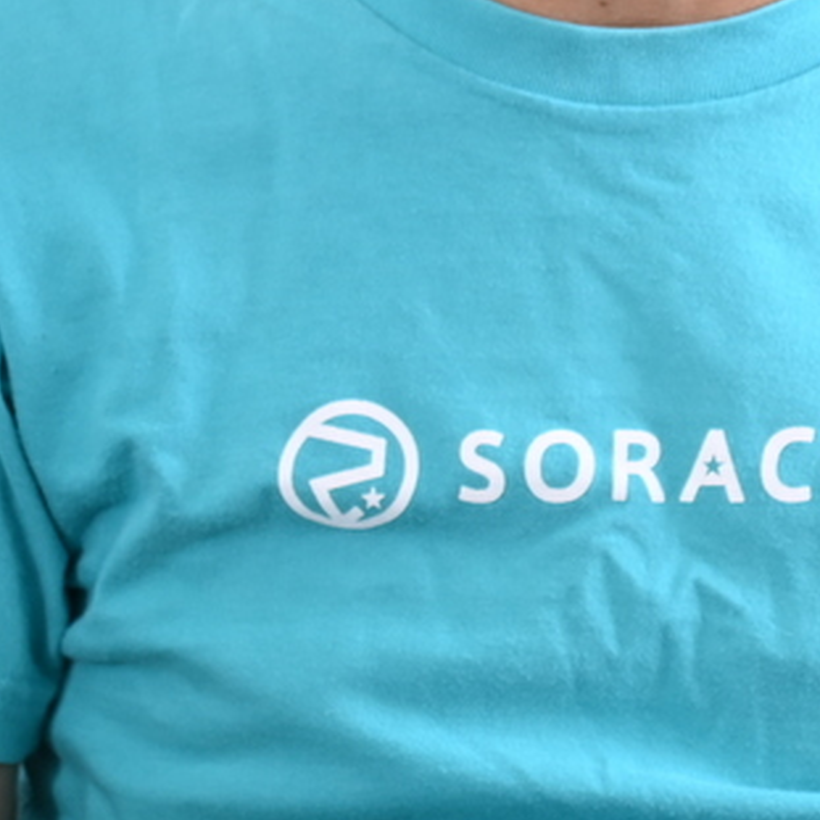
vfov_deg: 5.8
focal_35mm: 302
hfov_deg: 5.8
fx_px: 8094
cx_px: 654
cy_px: -199
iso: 320
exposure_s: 1/160
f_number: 4.5
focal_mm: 92
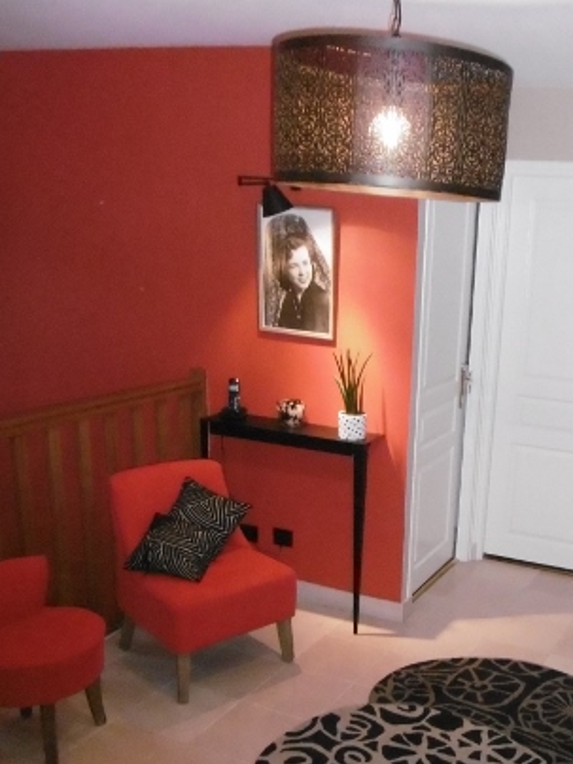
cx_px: 448
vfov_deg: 48.3
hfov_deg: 36.6
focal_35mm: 38
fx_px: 839
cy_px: 499
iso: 800
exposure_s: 1/125
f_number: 3.1
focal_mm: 4.3
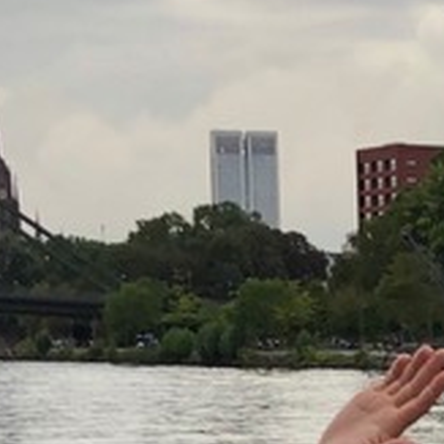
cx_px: 877
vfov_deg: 8.7
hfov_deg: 8.6
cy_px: 784
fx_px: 2815
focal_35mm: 194
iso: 20
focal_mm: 4
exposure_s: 1/174
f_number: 1.8
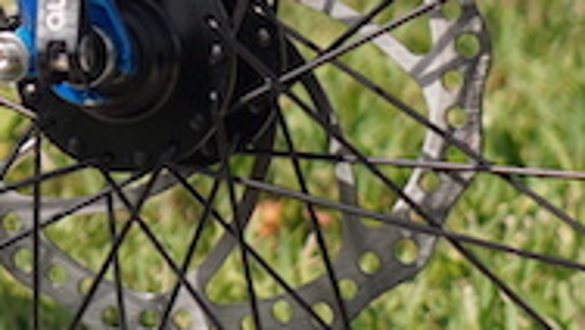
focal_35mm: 265
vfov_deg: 4.4
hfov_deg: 7.6
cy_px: -741
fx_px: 4113
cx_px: -797
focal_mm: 24
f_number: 2.8
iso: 100
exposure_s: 1/320
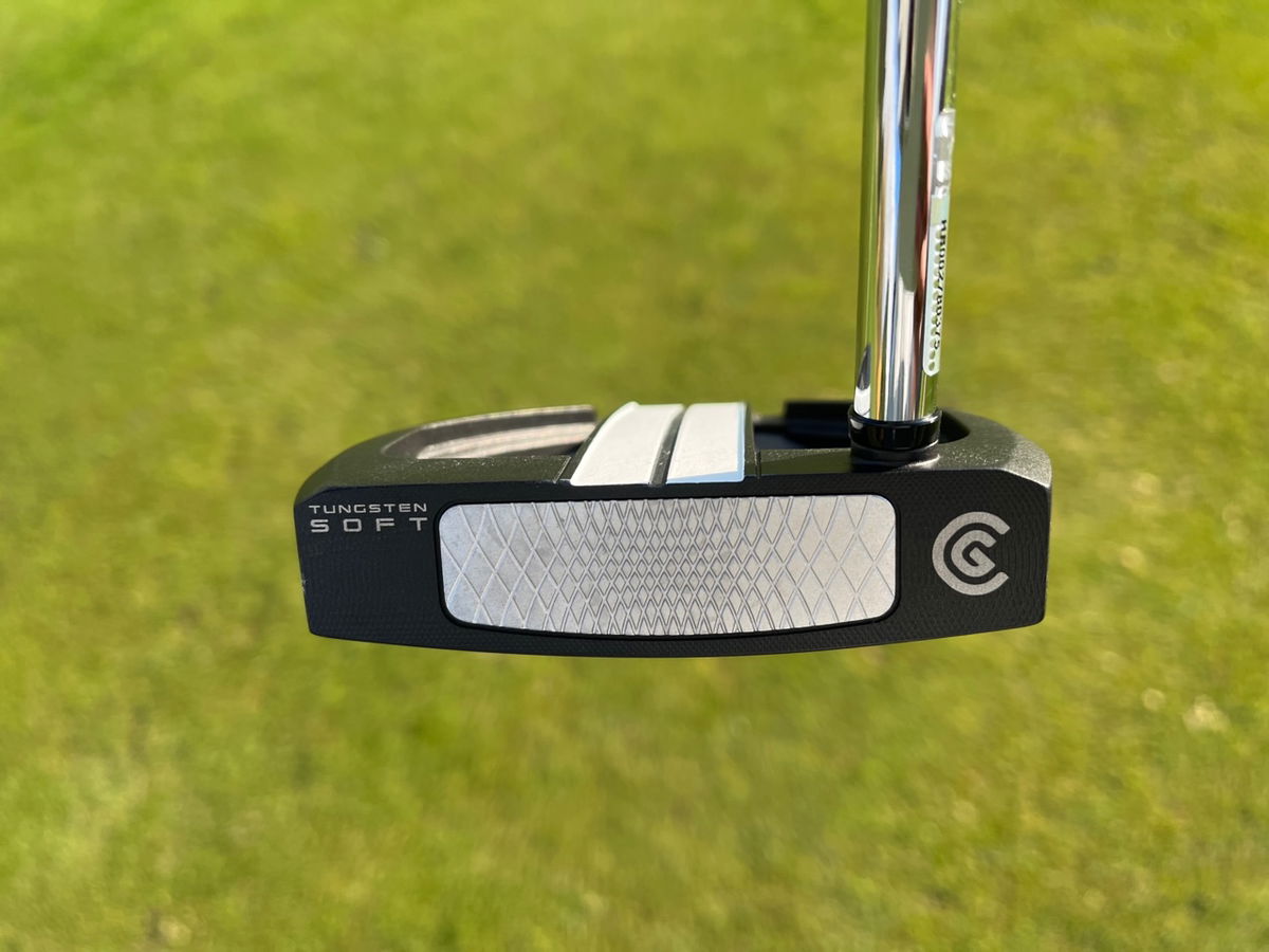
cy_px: 476
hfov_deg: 67.3
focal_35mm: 26
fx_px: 953
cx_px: 634
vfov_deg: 53.1
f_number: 1.6
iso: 50
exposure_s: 1/777
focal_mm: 5.1
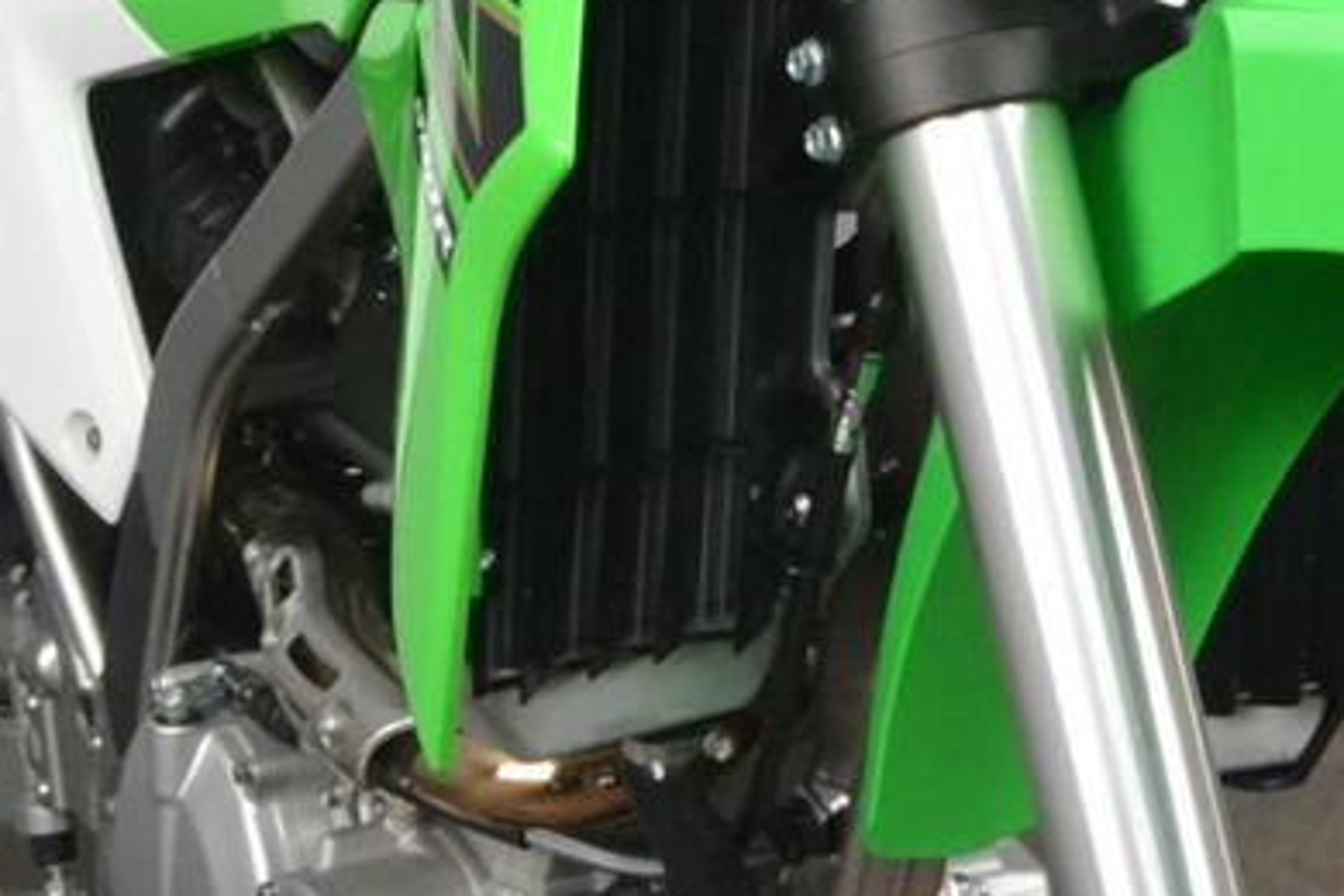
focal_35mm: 134
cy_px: -117
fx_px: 5002
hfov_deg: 15.2
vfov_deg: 10.1
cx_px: 1051
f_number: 11
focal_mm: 34
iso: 3200
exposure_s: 1/60
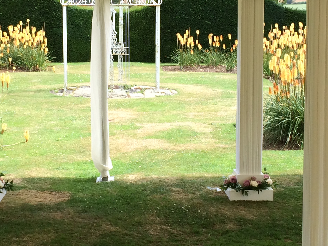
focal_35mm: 82
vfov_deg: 17.9
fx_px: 777
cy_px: 78
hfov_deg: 23.8
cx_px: 135
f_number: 2.2
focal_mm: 4.12
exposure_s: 1/733
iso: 32
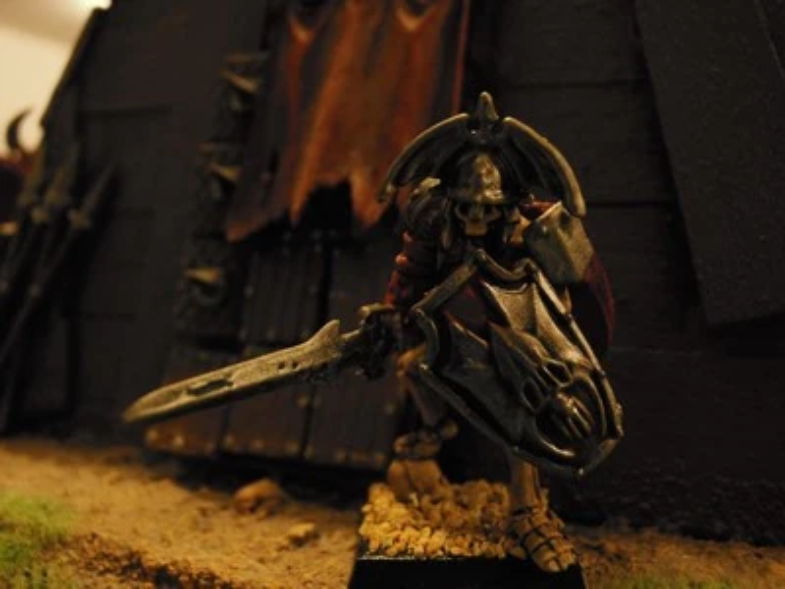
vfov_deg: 42.9
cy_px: 294
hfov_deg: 55.4
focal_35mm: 33
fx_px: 748
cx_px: 392
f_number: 3.6
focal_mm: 5.93
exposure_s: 1/2
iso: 400
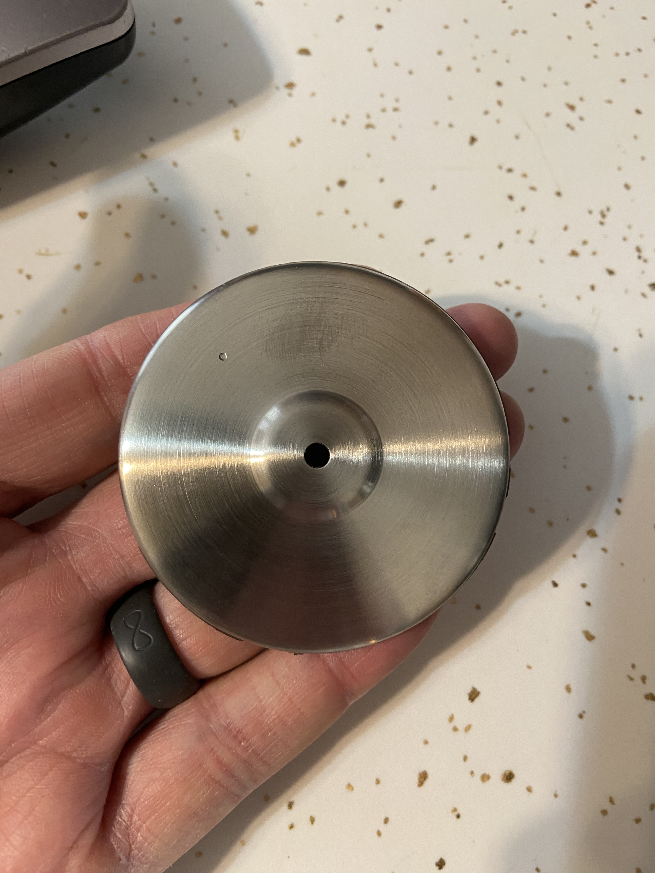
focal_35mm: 26
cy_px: 436
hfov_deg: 53.1
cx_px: 328
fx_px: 656
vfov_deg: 67.3
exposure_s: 1/60
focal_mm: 4.25
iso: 250
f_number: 1.8
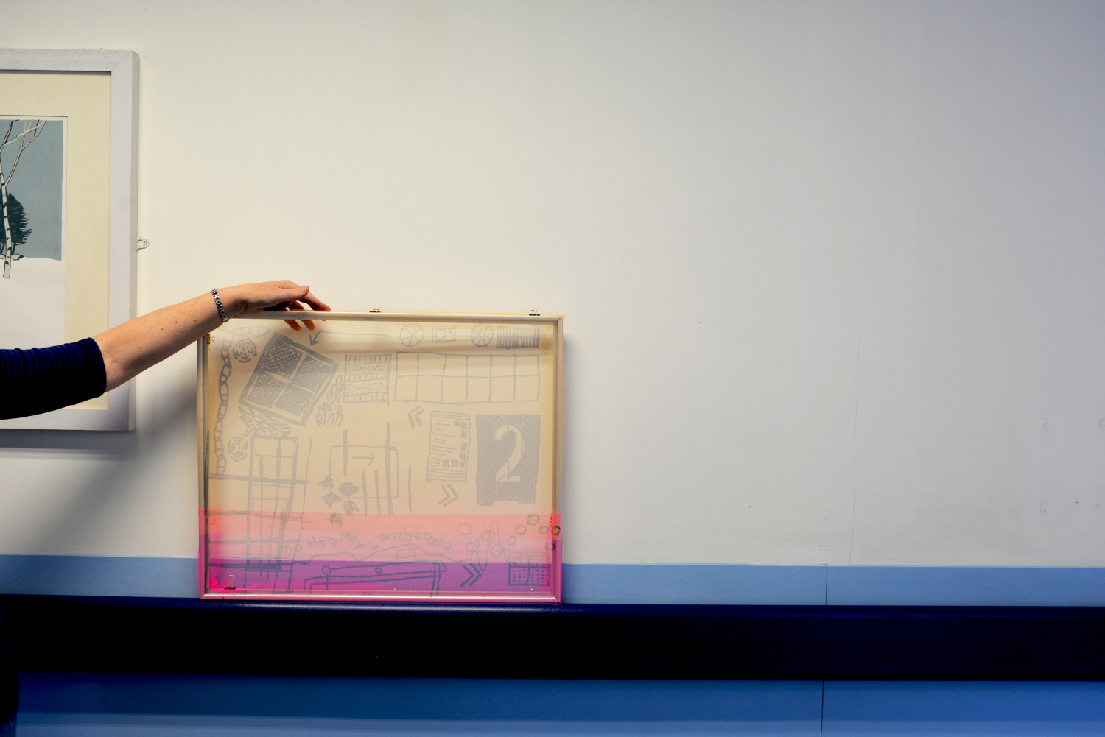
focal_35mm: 35
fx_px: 1075
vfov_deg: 37.9
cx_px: 552
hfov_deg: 54.4
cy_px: 368
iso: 400
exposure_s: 1/100
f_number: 5
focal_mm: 35
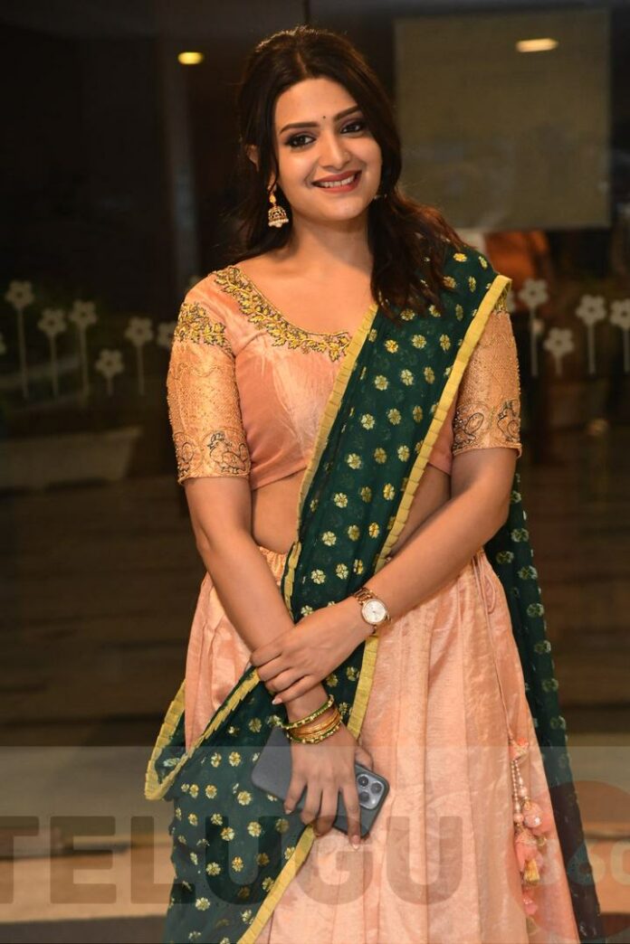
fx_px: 3150
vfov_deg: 17.1
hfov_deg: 11.4
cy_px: 472
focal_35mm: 120
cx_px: 315
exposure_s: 1/125
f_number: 6.3
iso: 3200
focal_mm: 120
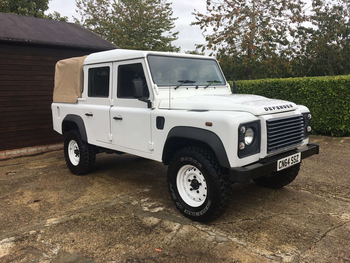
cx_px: 175
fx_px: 293
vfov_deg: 48.2
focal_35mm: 29
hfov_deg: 61.7
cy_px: 132
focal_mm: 4.15
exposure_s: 1/793
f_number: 2.2
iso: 25
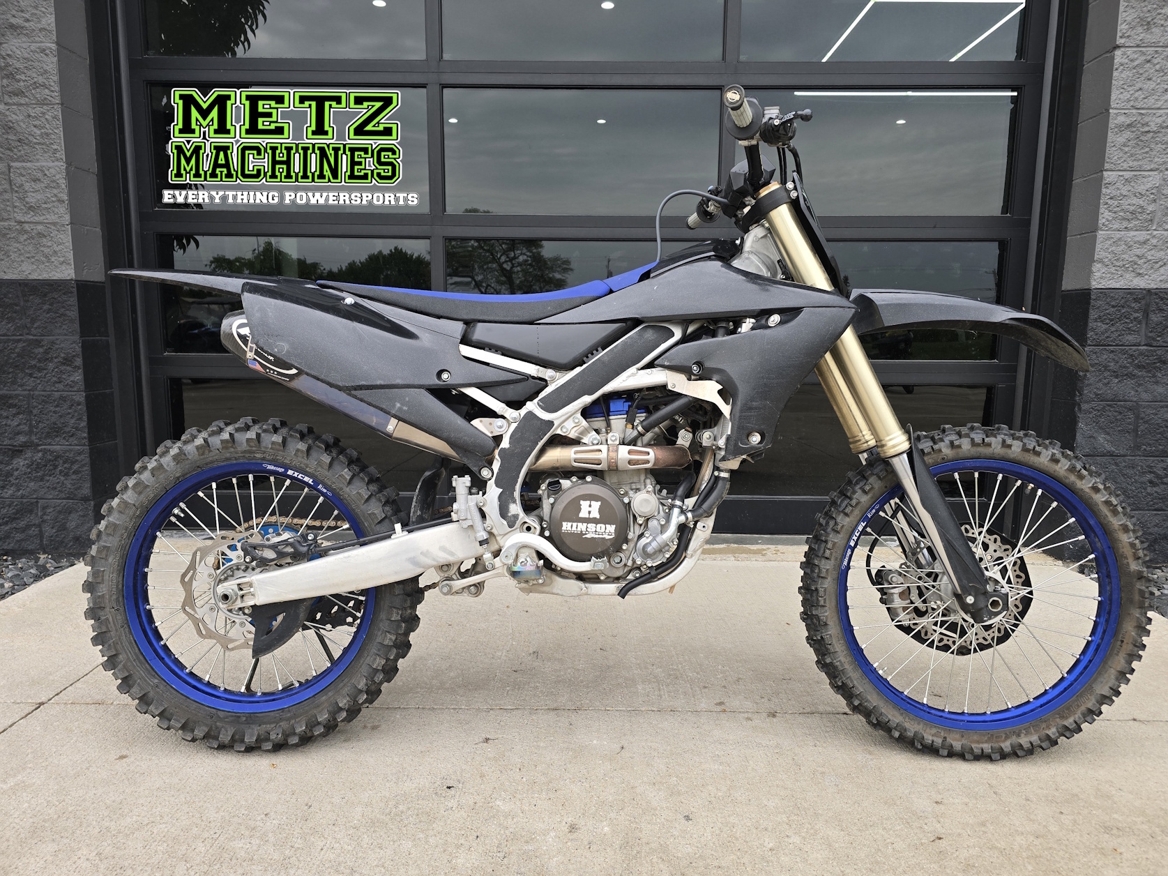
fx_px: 776
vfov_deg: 58.9
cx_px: 584
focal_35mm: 23
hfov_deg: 73.9
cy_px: 438
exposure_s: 1/180
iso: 64
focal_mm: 6.3
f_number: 1.7
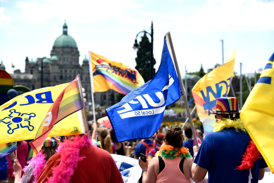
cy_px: 92
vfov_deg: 14.0
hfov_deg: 20.8
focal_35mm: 98
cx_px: 137
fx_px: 746
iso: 200
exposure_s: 1/640
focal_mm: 98
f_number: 5.6
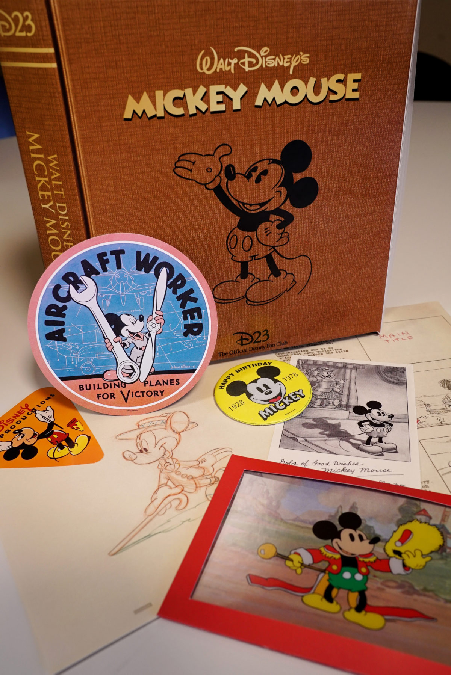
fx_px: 601
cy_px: 338
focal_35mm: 32
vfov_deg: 58.7
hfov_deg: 41.2
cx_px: 226
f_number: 7.1
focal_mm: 32
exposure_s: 1/200
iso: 1600
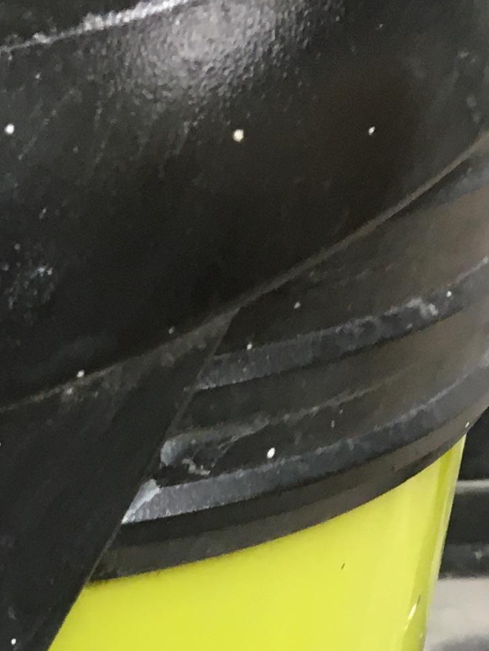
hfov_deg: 11.9
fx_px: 2259
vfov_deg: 15.1
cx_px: -197
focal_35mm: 120
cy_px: 999
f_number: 2.2
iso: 100
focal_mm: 4.15
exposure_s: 1/33
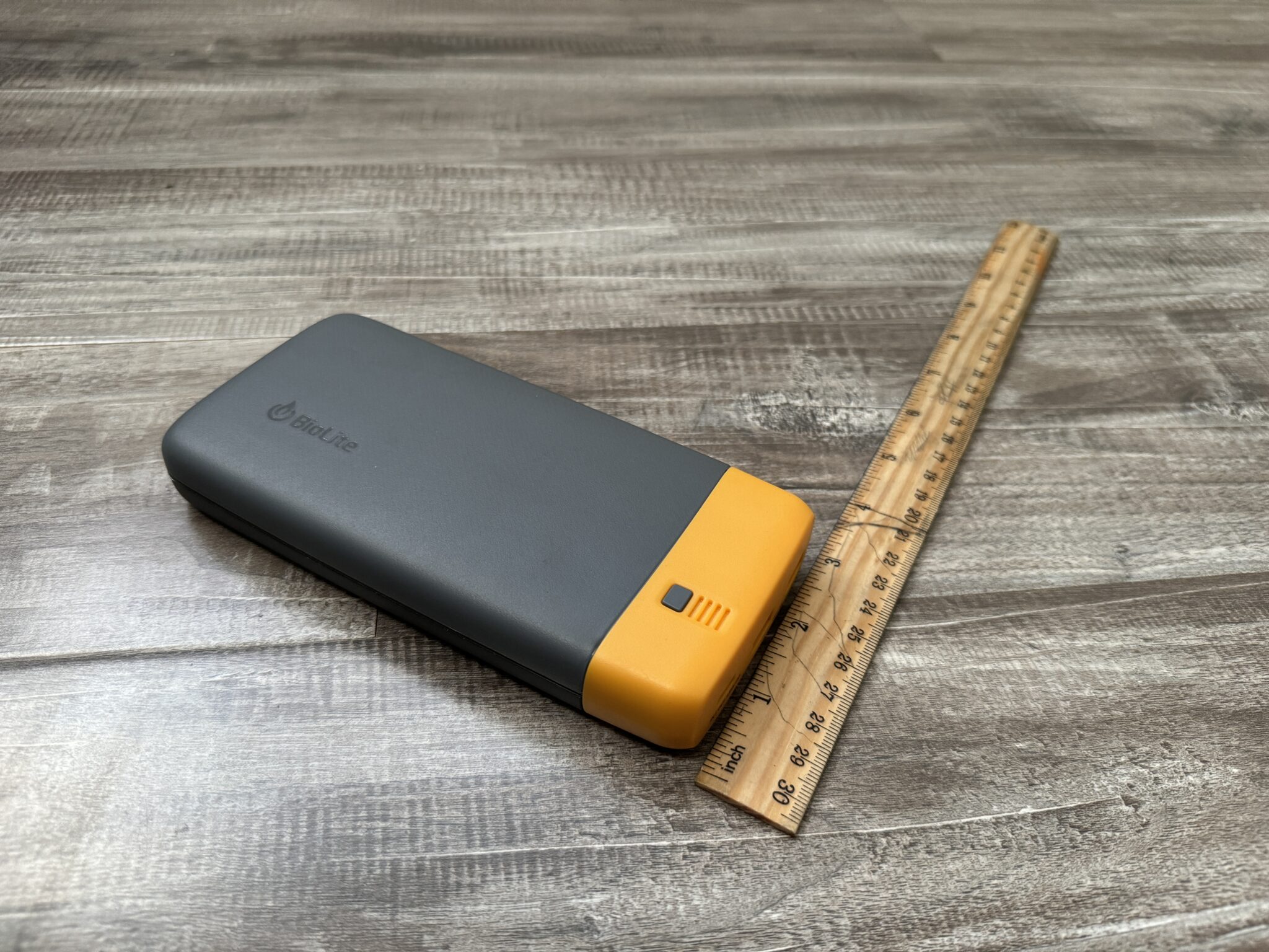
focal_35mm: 24
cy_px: 476
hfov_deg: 71.6
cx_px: 634
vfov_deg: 56.8
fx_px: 880
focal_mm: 6.76
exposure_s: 1/60
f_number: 1.78
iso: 250
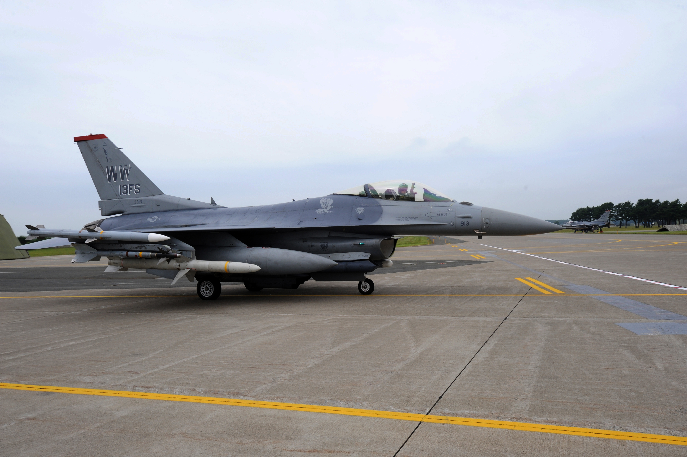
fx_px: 572
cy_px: 228
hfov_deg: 62.0
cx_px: 344
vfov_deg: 43.6
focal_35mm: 30
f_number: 13
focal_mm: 30
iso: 400
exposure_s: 1/320
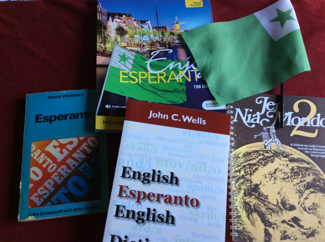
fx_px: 300
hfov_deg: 56.9
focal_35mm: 32
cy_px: 121
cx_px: 162
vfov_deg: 44.1
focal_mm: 3.3
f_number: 2.4
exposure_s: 1/25
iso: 40
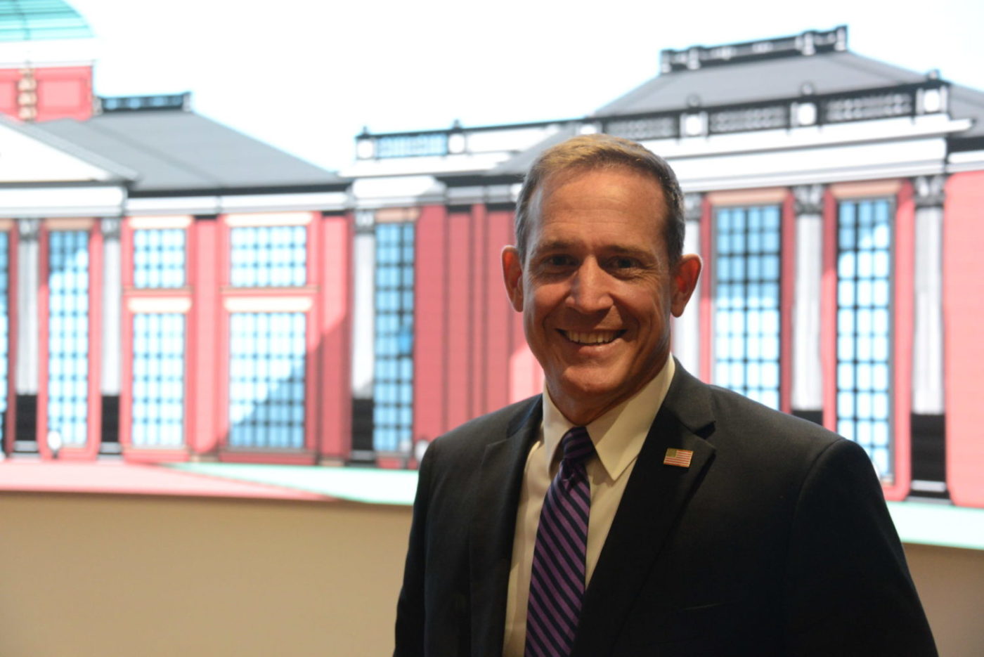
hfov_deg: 30.9
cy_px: 328
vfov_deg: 20.9
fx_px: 1778
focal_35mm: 65
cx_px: 492
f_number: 4.8
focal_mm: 65
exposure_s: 1/200
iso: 3200
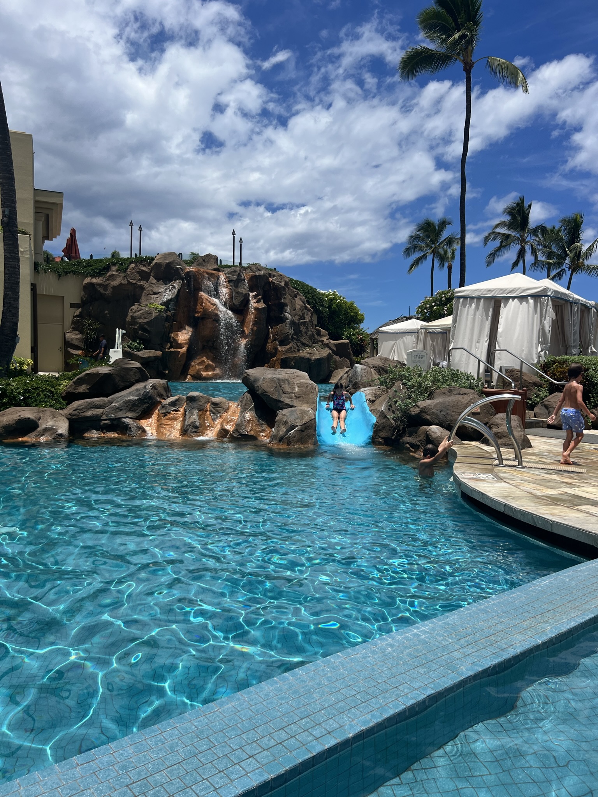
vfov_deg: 67.3
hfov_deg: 53.1
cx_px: 299
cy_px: 398
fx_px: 599
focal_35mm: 26
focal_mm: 5.7
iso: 50
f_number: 1.5
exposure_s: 1/8000
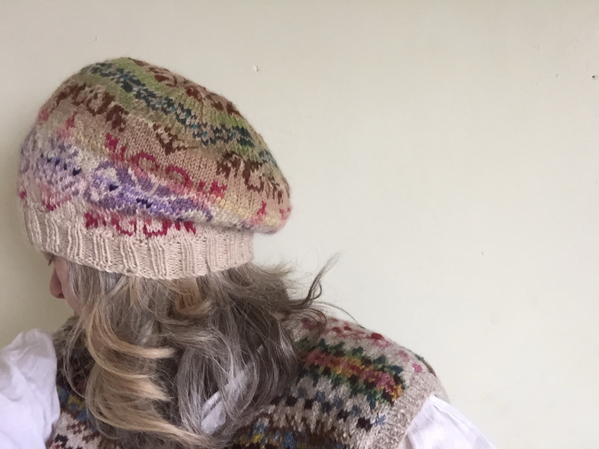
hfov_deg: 58.4
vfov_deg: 45.4
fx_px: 536
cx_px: 300
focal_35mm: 31
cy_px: 224
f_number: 2.2
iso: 100
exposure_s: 1/30
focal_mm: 2.65
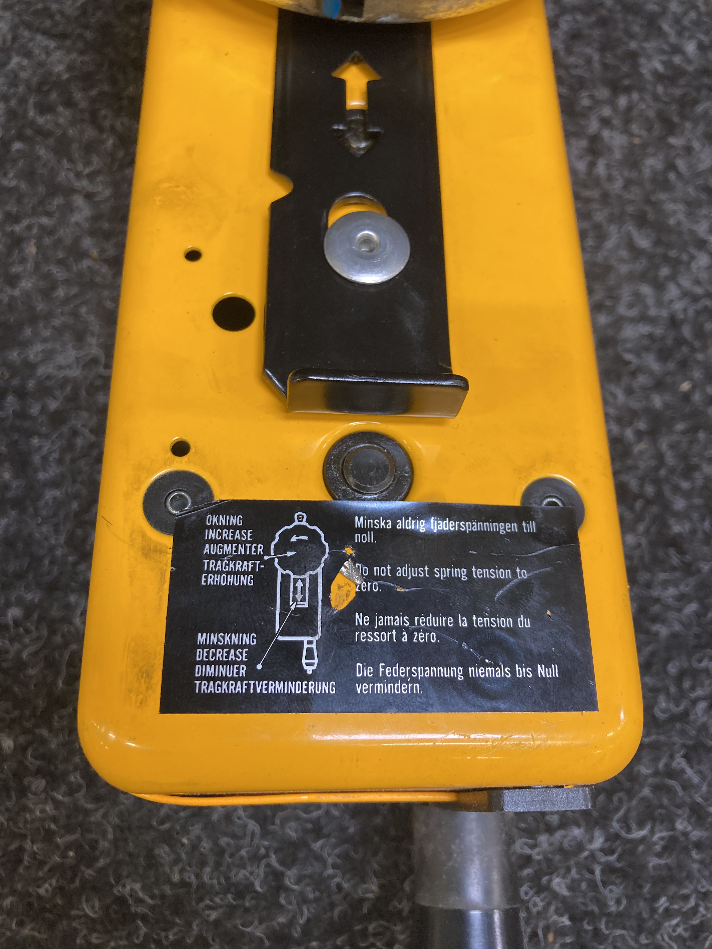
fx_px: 768
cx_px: 356
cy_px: 474
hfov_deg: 49.7
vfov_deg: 63.4
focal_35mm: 28
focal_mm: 3.99
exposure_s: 1/84
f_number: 1.8
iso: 80
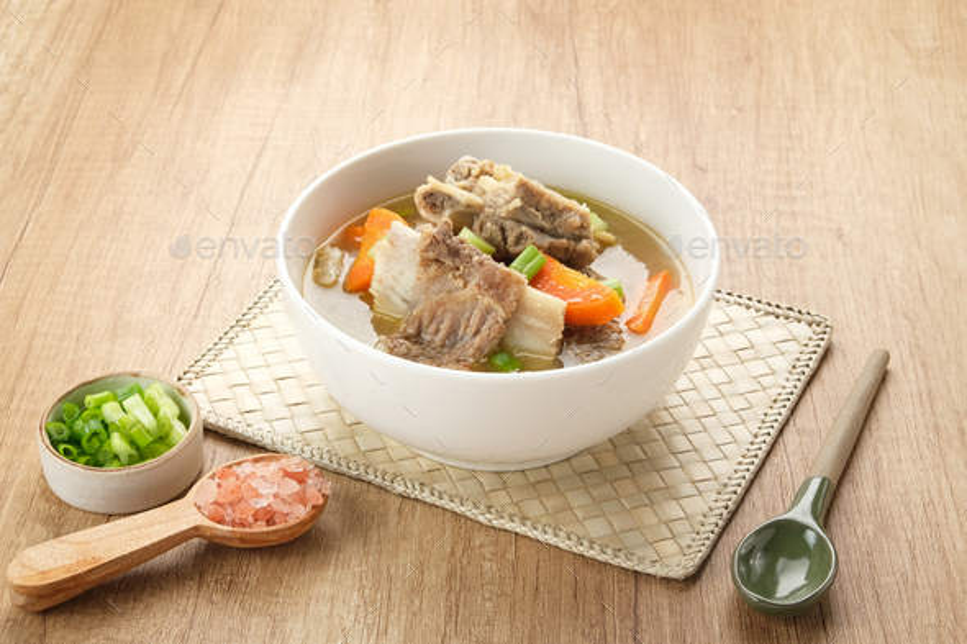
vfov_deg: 19.7
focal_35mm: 69
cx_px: 484
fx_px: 1853
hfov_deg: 29.3
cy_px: 322
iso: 500
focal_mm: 46.3
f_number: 13
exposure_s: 1/100
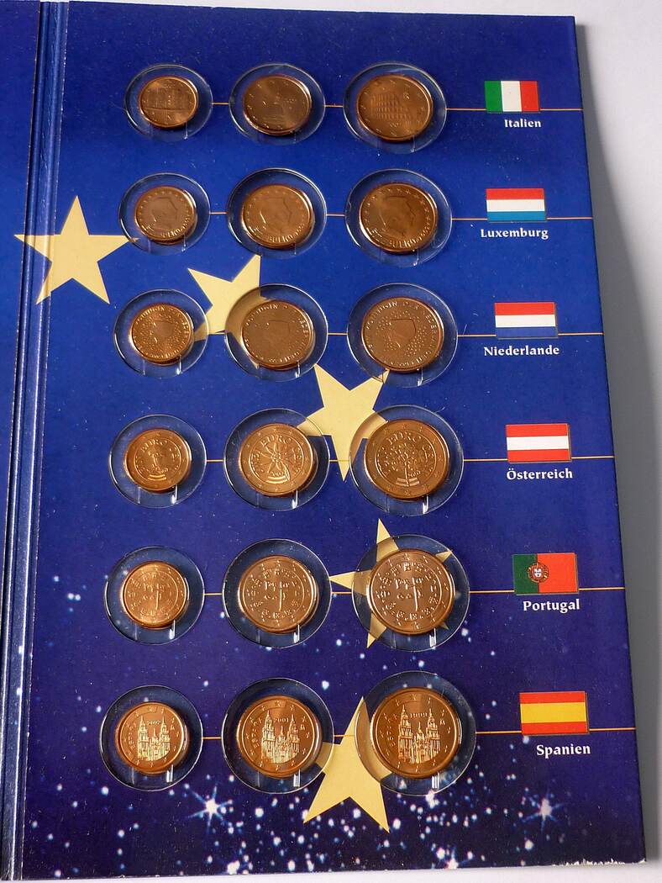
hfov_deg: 43.0
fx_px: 841
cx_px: 331
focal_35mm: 33
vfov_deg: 55.3
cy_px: 442
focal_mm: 5.5
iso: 80
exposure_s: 1/100
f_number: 2.8
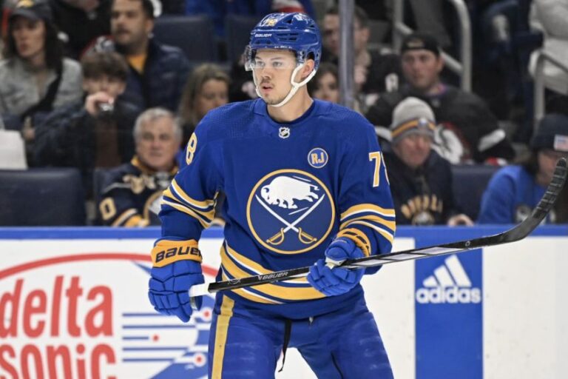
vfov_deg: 6.9
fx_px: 3155
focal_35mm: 200
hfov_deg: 10.3
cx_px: 284
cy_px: 190
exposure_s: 1/2000
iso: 3200
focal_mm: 200
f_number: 2.8
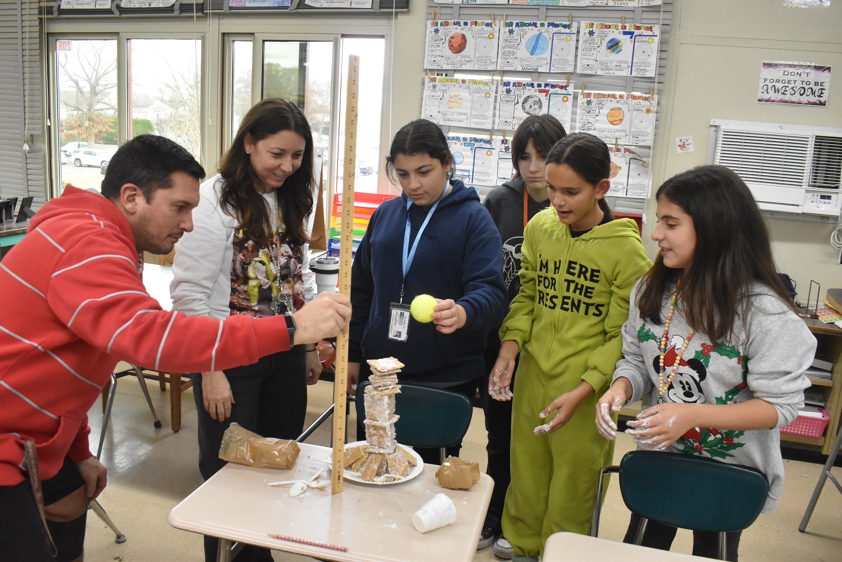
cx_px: 421
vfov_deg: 43.6
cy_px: 281
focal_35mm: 30
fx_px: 702
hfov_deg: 61.9
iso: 2500
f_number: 5.6
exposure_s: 1/100
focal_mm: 20
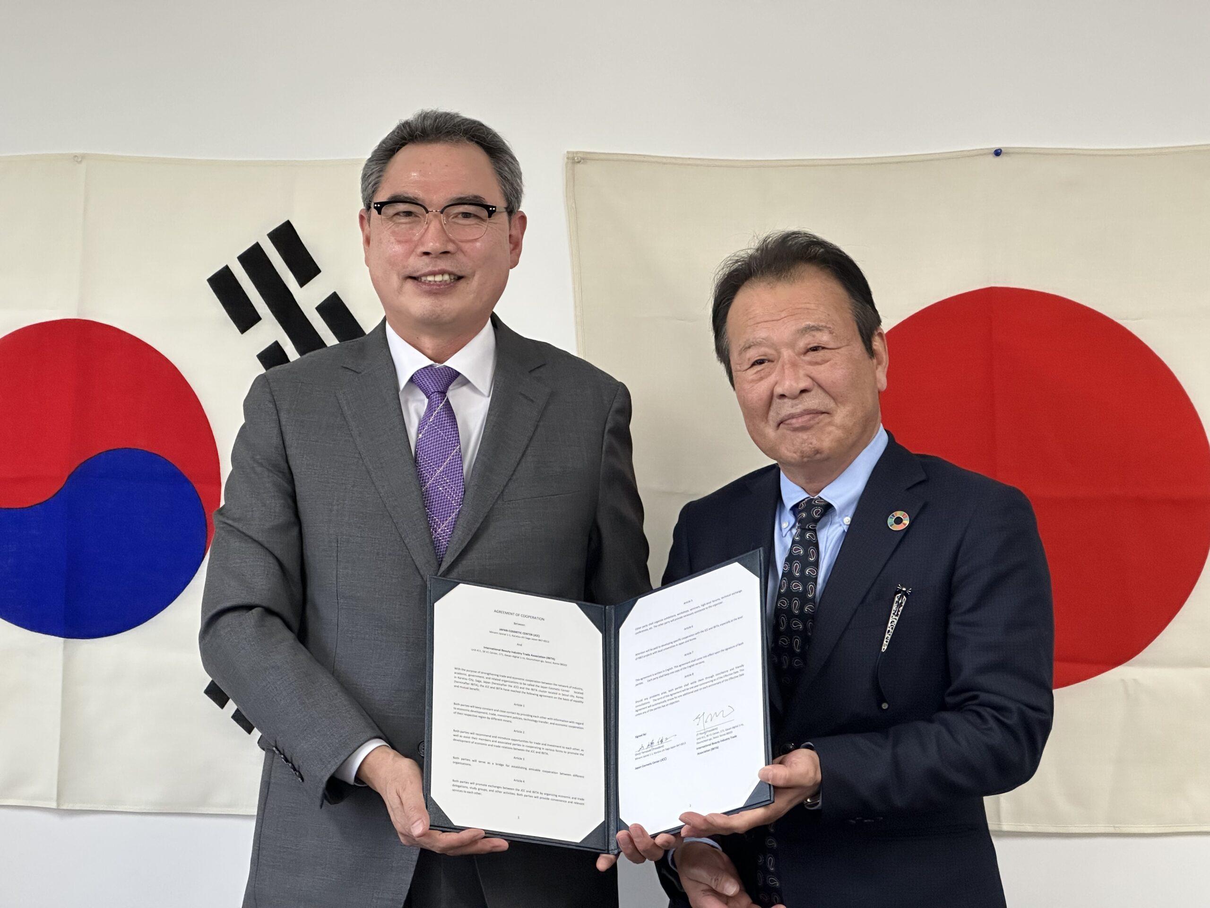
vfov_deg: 19.1
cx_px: 605
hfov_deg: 25.3
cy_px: 454
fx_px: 2692
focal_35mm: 77
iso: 320
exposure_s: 1/120
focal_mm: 9
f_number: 2.8
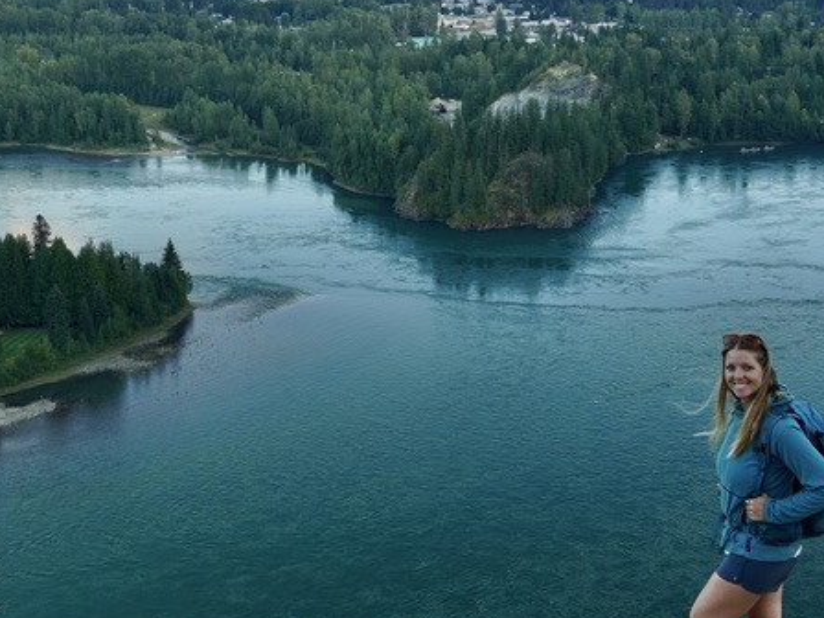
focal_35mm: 63
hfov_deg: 30.7
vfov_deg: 23.1
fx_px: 1500
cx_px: 399
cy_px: 160
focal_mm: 18
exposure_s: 1/50
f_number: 4.5
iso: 100
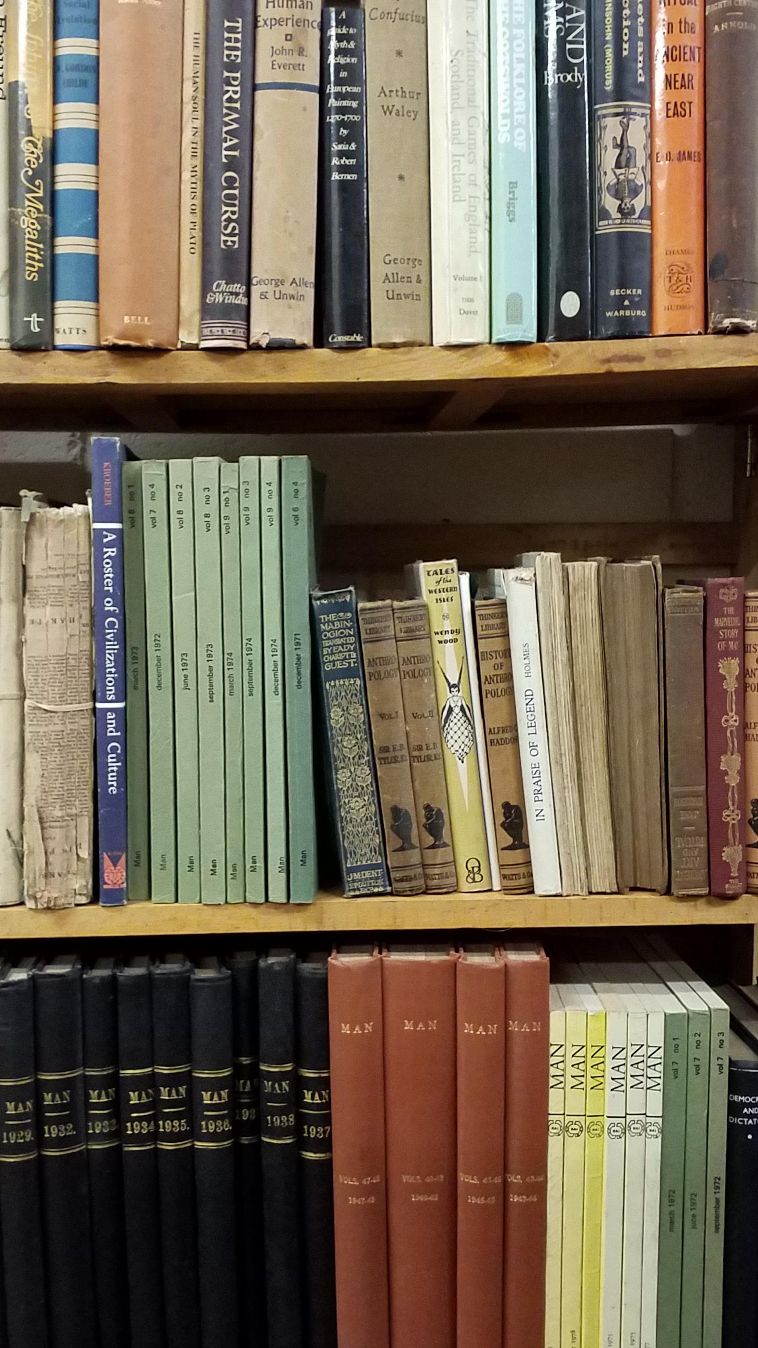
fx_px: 1322
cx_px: 293
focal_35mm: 37
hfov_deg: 31.9
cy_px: 665
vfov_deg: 54.0
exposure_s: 1/25
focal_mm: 3.6
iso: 320
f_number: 1.9
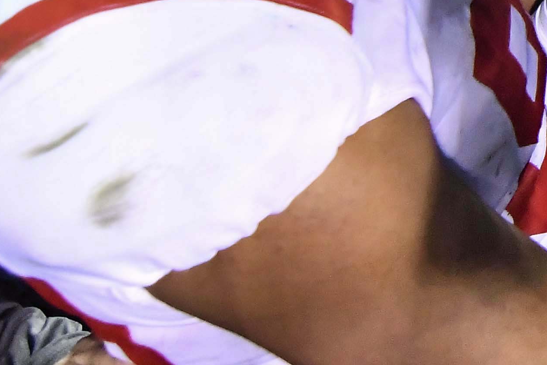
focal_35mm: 71
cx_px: 968
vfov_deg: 17.7
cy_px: -136
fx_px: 1081
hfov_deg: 20.6
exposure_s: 1/1250
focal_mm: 11
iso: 4000
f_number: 2.8
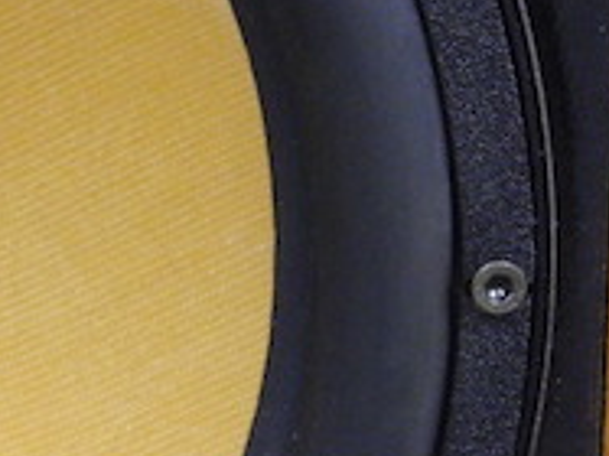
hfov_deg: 5.0
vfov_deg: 3.8
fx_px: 6874
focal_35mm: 391
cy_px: 218
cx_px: -472
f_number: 4
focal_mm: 16.3
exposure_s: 1/11.8
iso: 400
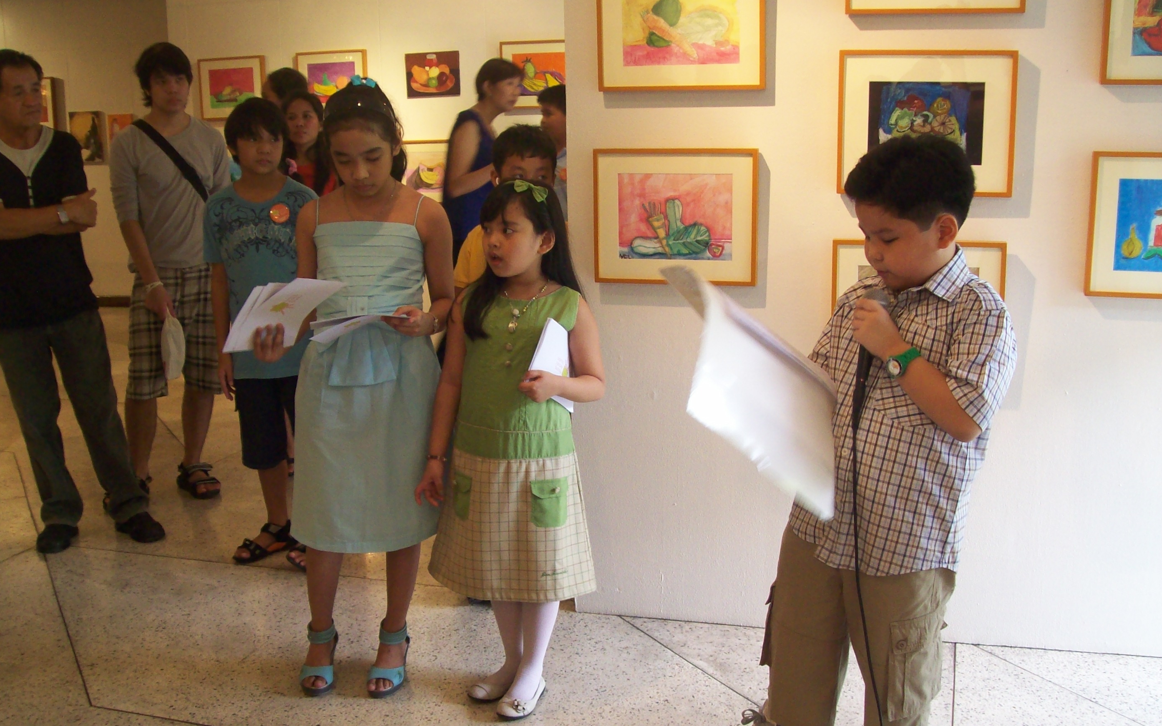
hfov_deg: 50.4
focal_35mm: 39
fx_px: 1235
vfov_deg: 32.7
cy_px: 415
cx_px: 575
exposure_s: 1/17
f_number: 2.7
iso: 160
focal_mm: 6
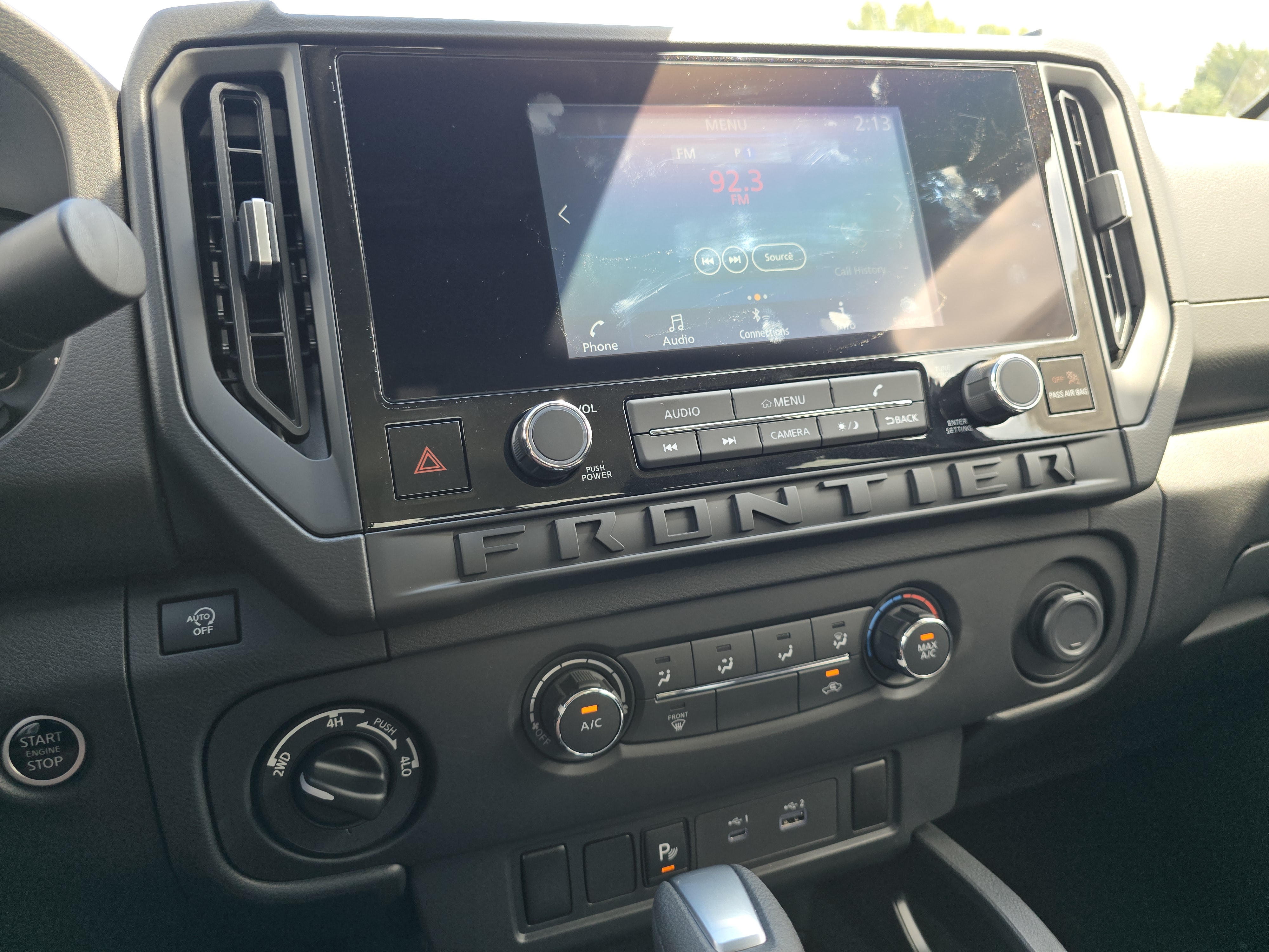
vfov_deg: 58.9
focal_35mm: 23
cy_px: 476
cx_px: 634
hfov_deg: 73.9
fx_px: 843
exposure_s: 1/180
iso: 50
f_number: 1.7
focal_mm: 6.3
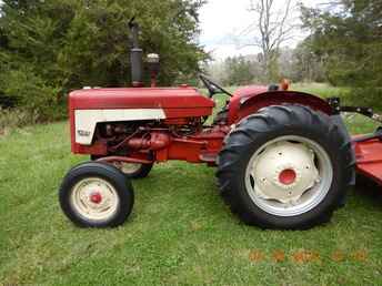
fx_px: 265
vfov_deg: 56.8
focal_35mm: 24
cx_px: 191
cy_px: 143
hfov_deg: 71.6
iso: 125
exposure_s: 1/400
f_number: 2.8
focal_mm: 4.3
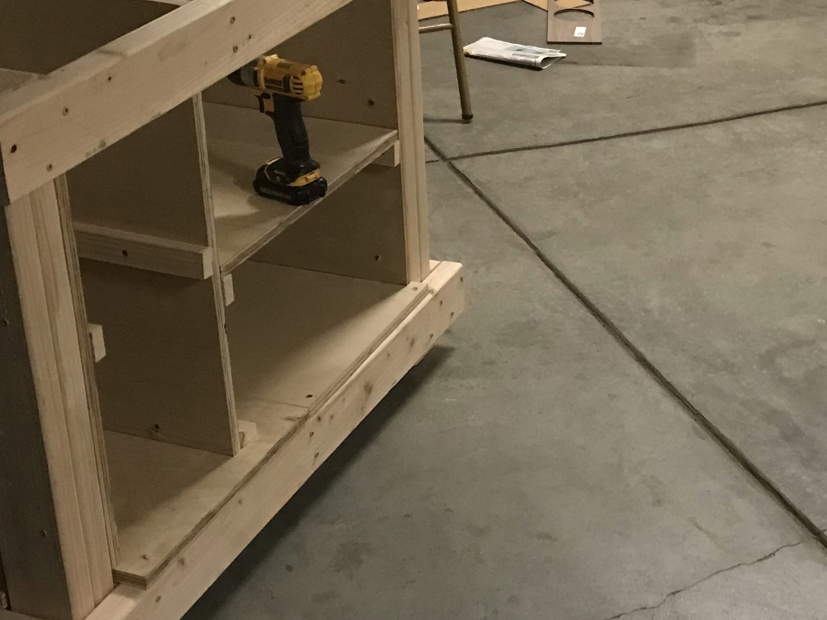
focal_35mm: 66
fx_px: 1577
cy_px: 275
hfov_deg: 28.9
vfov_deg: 22.2
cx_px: 621
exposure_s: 1/7
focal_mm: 3.99
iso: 80
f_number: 1.8
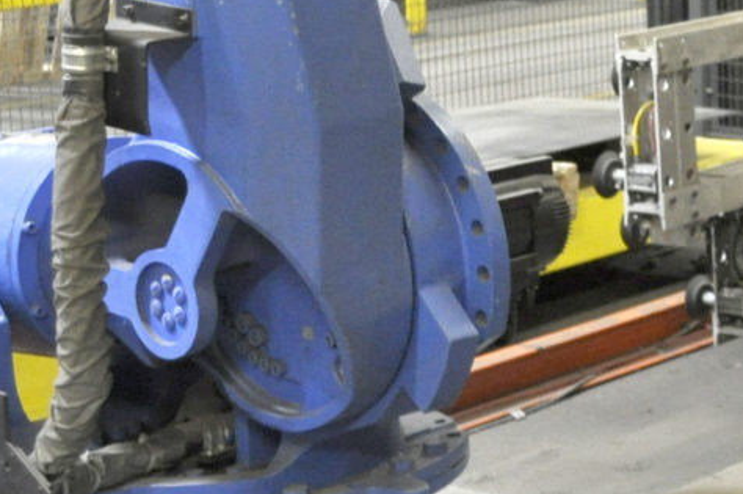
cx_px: 1165
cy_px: -30
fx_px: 2350
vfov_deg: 11.8
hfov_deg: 16.2
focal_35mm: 114
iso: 800
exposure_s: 1/50
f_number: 3.5
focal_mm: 18
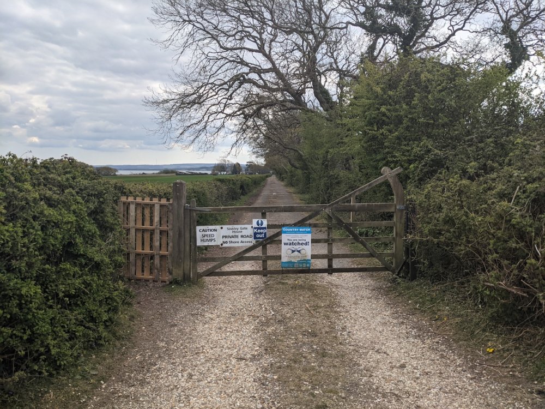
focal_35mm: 27
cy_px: 204
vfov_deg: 51.4
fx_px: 425
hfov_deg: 65.3
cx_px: 272
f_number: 1.73
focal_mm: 4.38
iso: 76
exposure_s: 1/3906
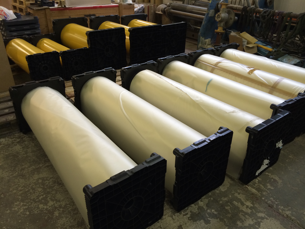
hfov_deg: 60.0
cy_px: 114
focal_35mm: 30
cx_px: 152
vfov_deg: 46.8
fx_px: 264
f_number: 2.2
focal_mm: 4.12
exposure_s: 1/33
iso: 125
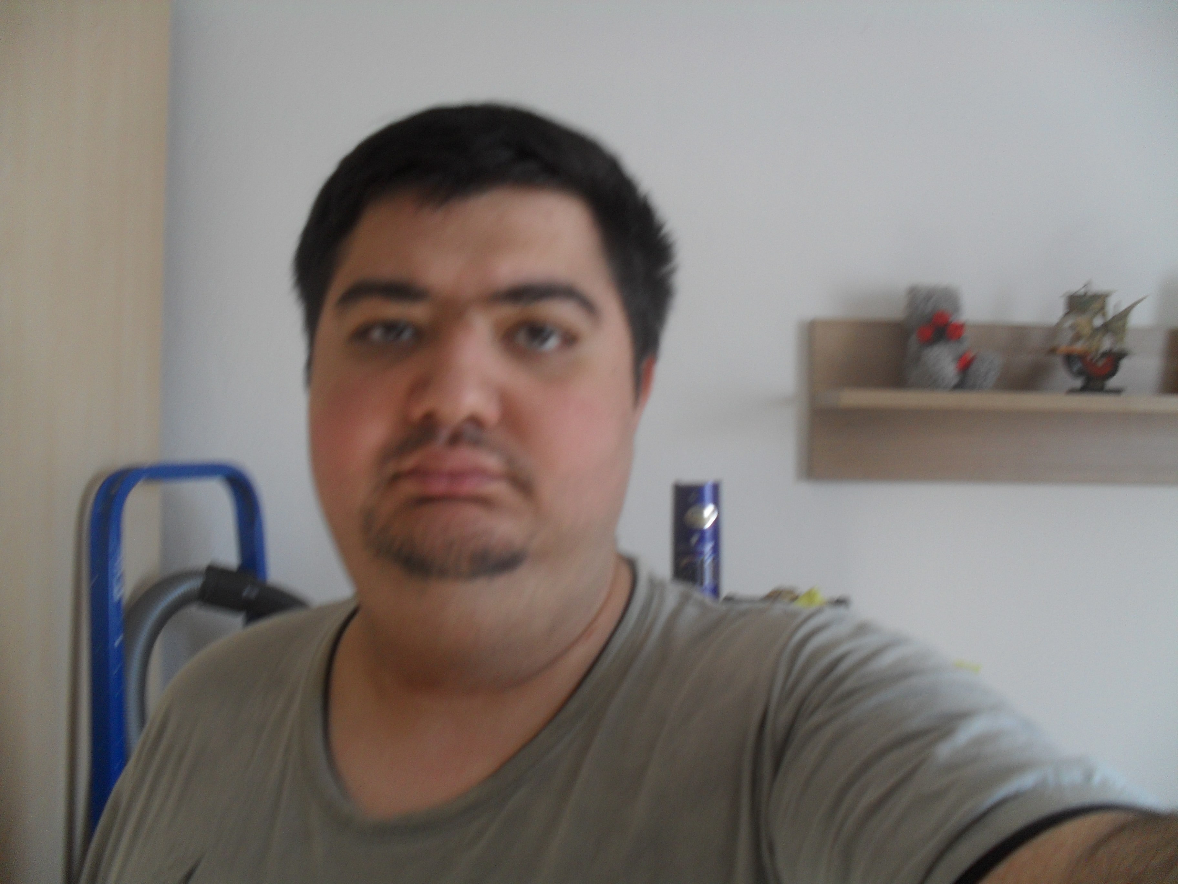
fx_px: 1191
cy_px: 442
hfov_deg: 52.6
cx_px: 589
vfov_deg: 40.7
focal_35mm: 35
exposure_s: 1/60
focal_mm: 6.3
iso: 100
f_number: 3.2
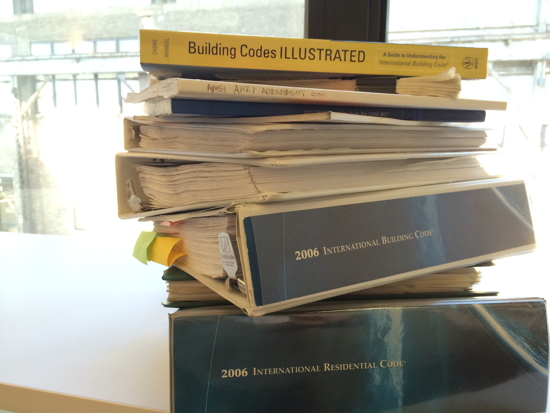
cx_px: 275
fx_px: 461
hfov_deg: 61.7
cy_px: 206
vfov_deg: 48.2
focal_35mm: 29
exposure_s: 1/30
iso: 80
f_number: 2.2
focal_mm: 4.15
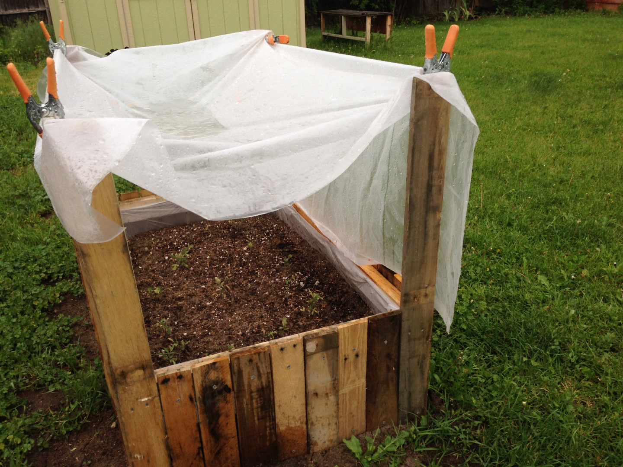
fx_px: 594
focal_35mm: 33
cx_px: 312
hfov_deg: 55.4
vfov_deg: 42.9
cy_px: 234
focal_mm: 4.12
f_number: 2.4
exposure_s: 1/40
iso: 50
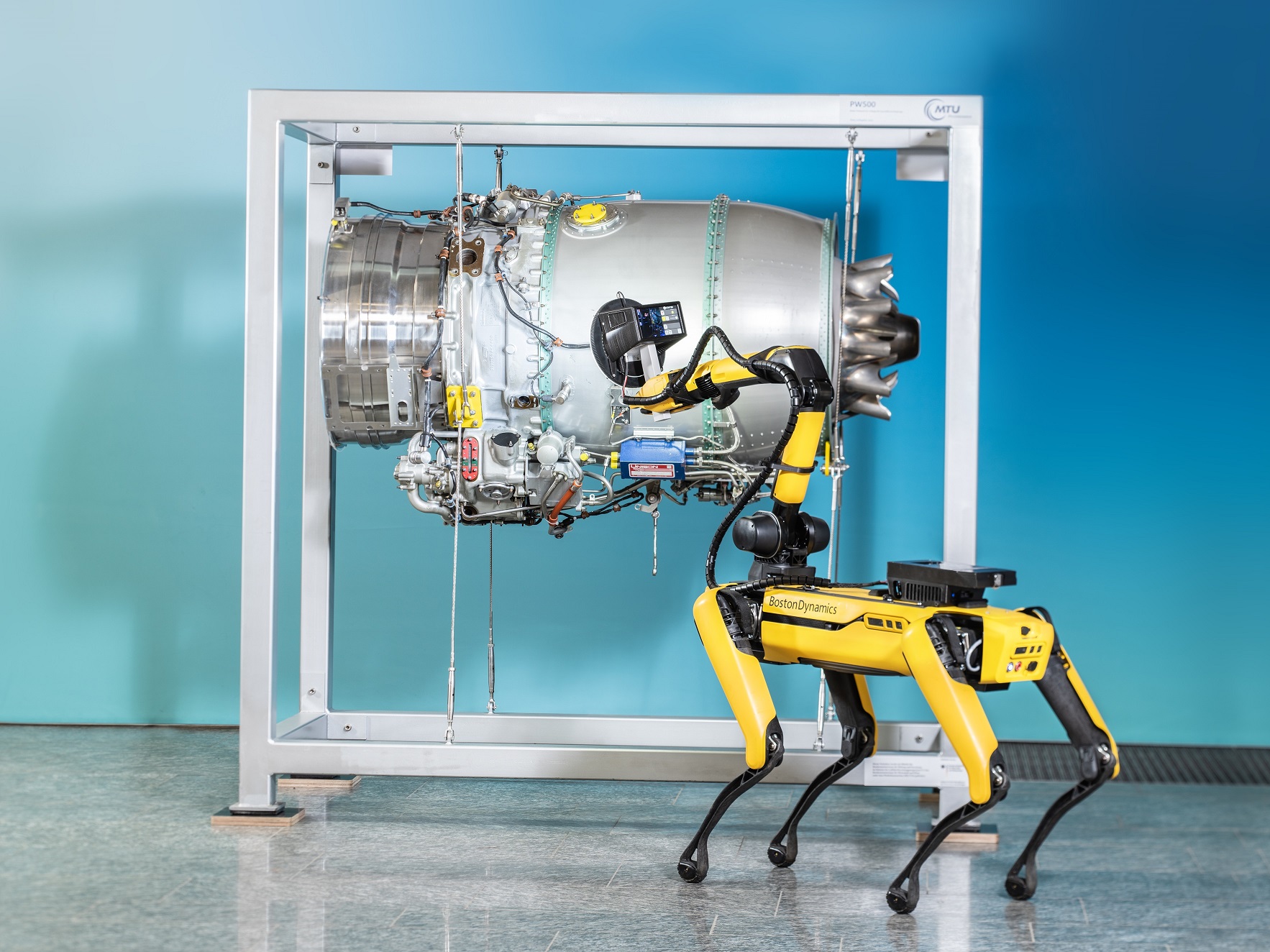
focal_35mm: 98
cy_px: 479
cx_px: 650
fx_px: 3595
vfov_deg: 15.1
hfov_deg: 20.0
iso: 100
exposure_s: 1/5
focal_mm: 90
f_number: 5.6
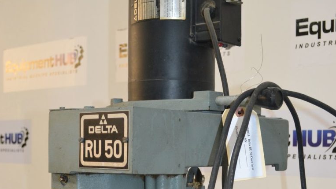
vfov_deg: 17.3
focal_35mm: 69
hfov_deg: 30.7
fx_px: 613
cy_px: 169
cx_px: 168
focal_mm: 29
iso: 720
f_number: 4.5
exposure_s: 1/60
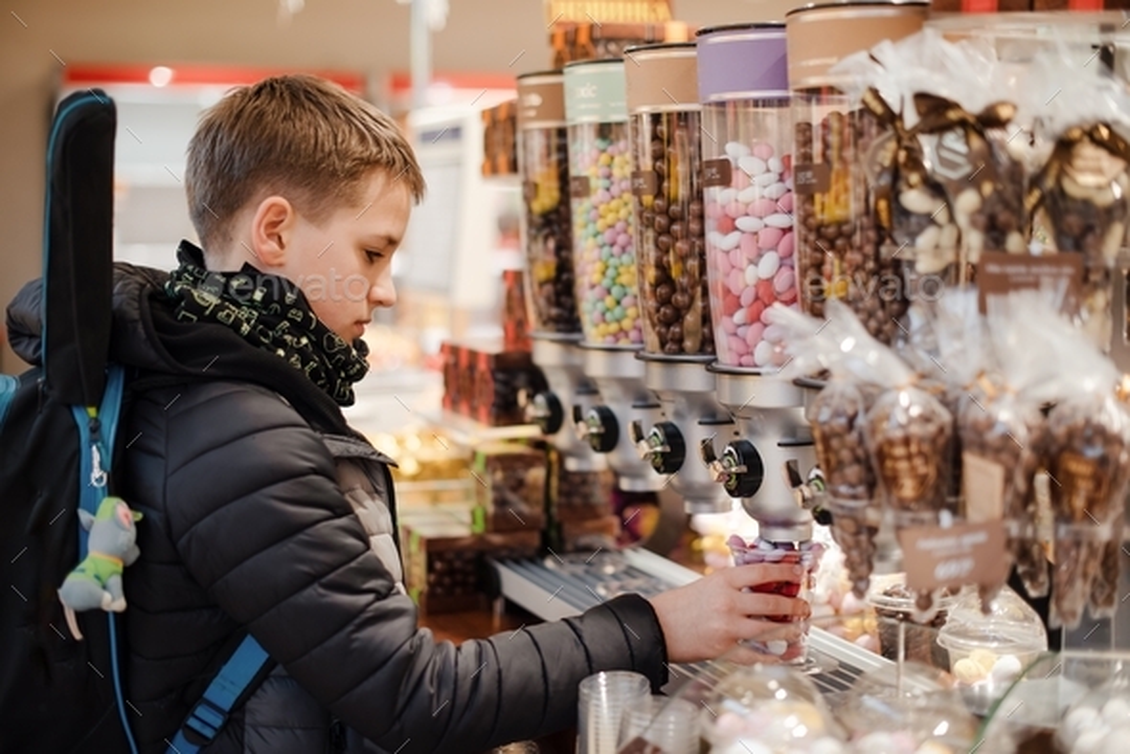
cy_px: 377
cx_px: 565
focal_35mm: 50
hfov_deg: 39.6
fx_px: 1570
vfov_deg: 27.0
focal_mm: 50
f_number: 2
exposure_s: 1/400
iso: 320
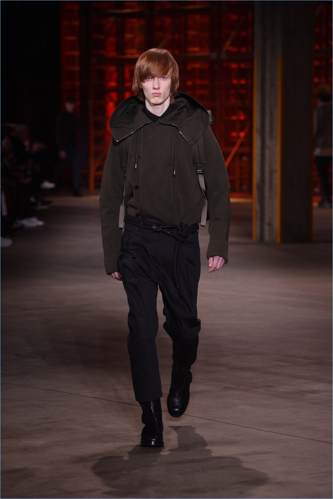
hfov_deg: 8.6
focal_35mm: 160
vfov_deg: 12.8
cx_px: 166
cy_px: 250
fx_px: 2221
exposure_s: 1/500
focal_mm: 160
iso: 2500
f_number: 4.5
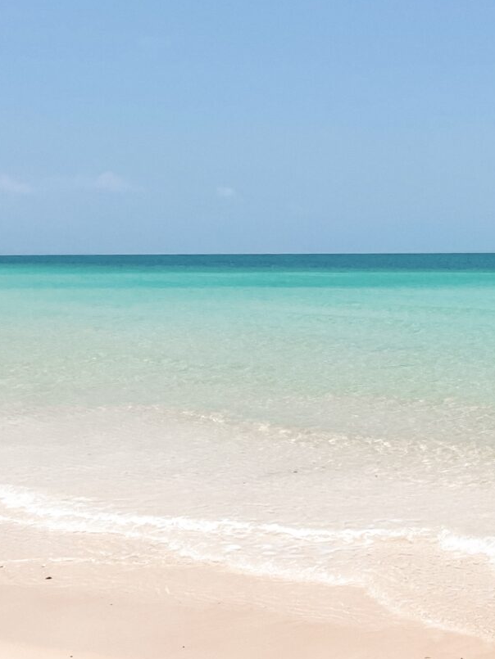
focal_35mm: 62
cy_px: 323
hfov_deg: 22.0
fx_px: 1182
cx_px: 584
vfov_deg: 31.2
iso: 32
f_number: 1.6
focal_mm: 4.2
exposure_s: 1/7800
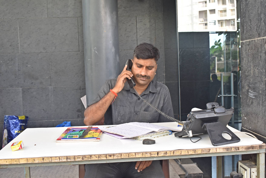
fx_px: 310
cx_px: 133
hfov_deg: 46.4
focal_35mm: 42
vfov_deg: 31.9
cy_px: 89
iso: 400
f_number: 5.6
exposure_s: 1/100
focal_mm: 28
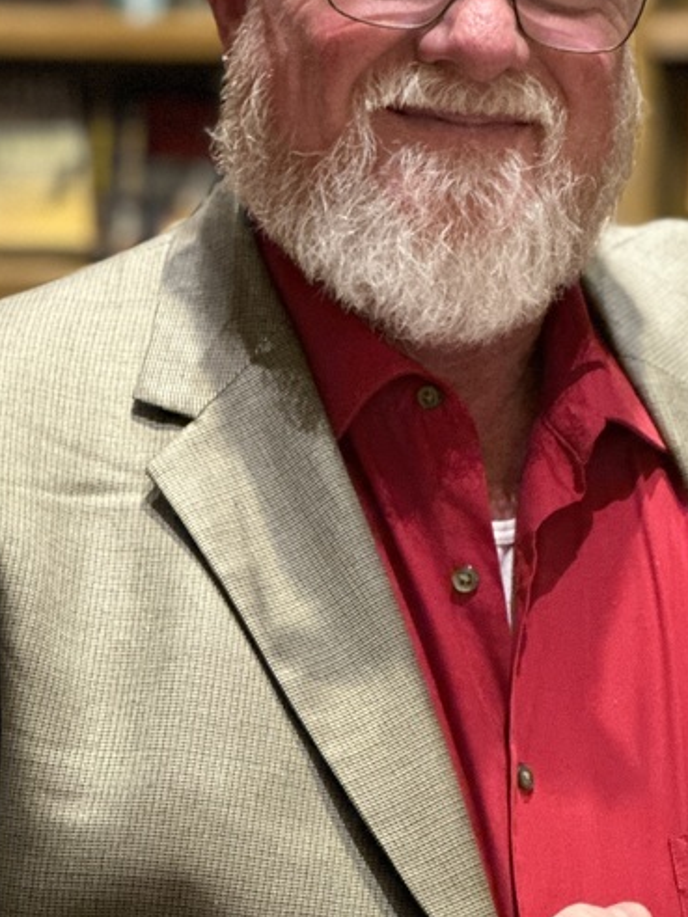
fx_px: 3869
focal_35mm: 146
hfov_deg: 10.1
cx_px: 584
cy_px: 238
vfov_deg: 13.5
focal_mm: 9
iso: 1000
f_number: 2.8
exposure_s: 1/15
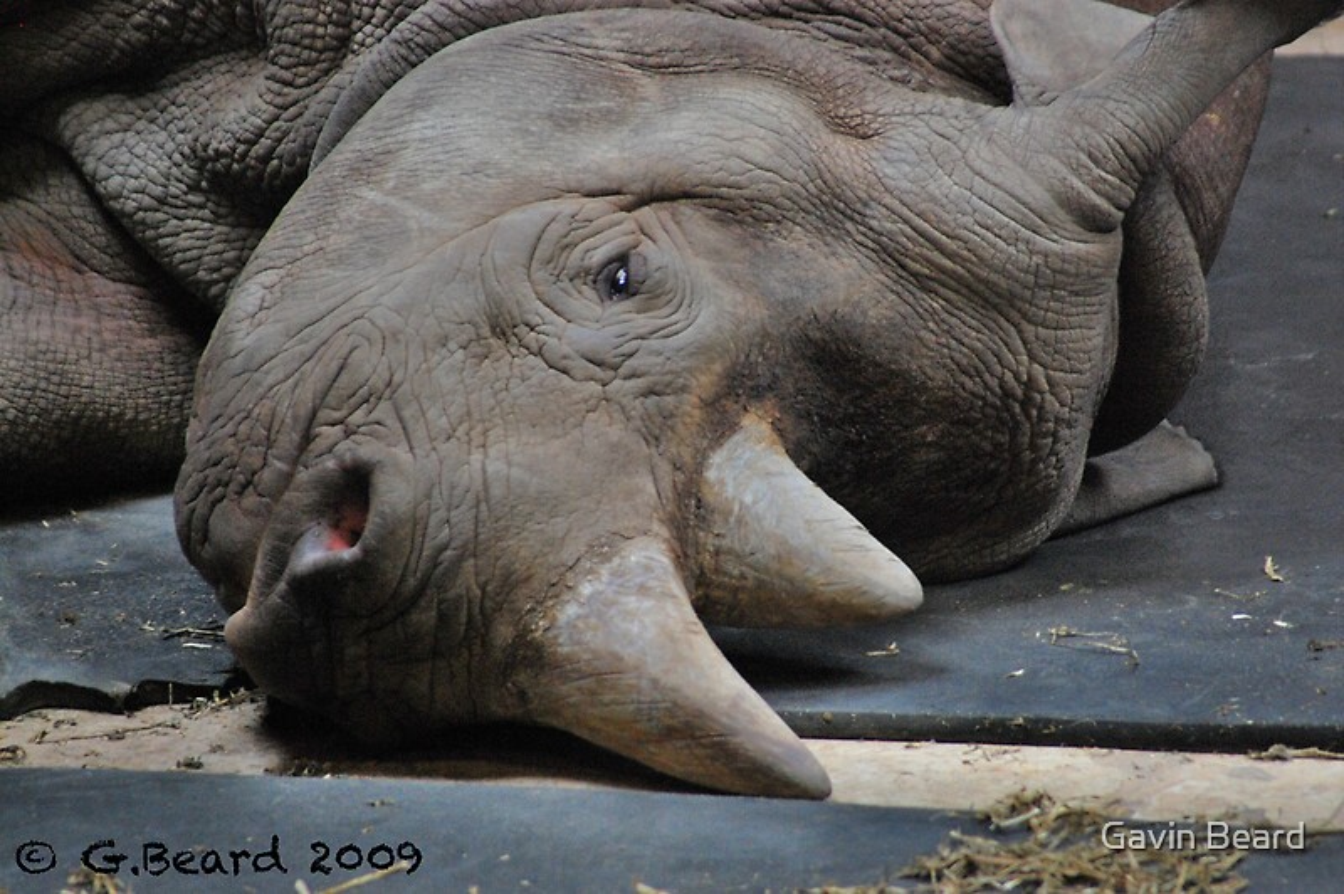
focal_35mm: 450
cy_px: 447
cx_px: 672
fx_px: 16786
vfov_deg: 3.0
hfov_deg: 4.6
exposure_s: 1/40
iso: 800
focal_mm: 300
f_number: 6.3
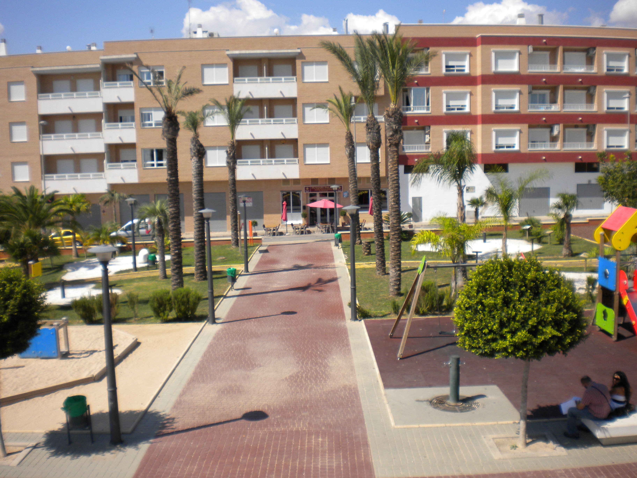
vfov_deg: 40.7
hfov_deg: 52.6
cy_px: 239
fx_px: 644
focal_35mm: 35
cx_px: 318
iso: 80
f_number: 4.6
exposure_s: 1/942
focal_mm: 6.3
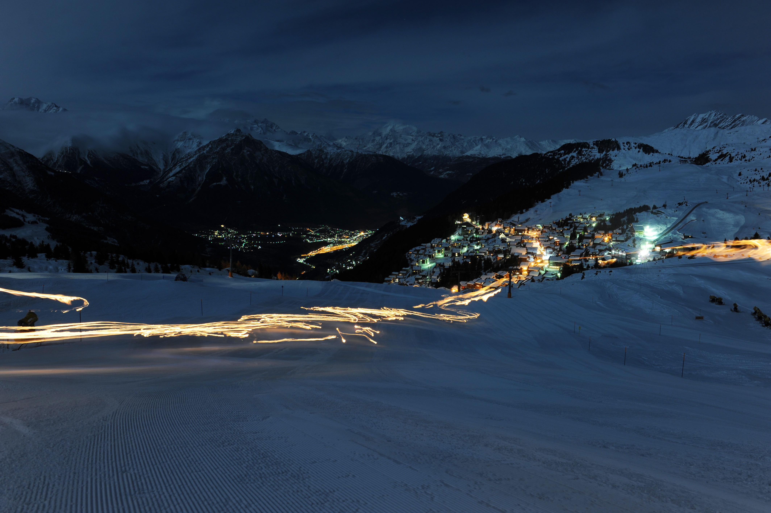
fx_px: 663
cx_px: 386
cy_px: 256
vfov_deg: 42.3
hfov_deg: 60.3
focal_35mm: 31
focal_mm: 31
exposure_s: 30
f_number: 8
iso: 200
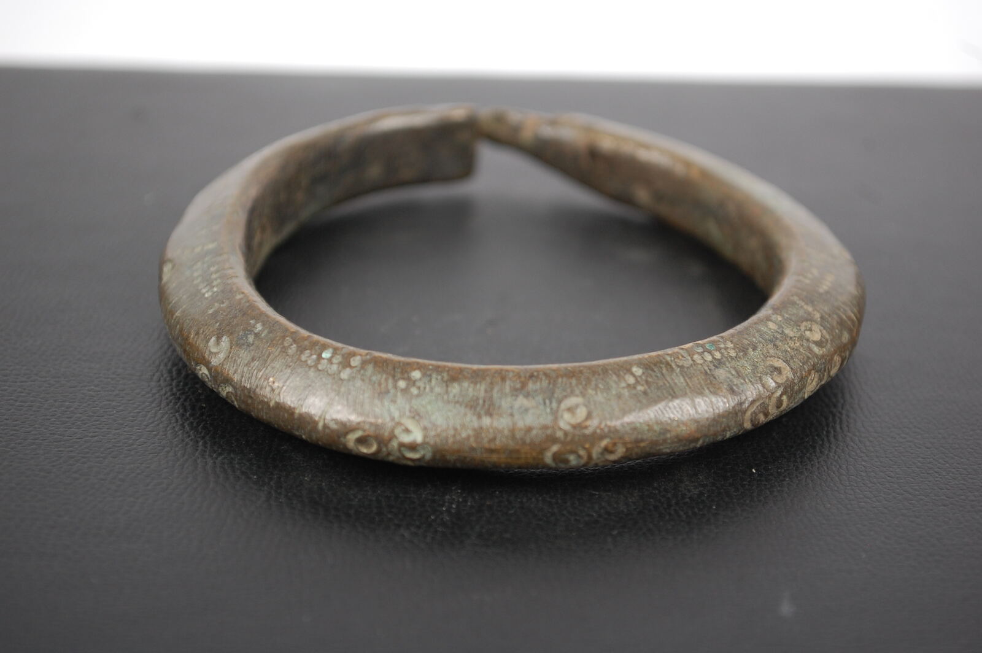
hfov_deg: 28.1
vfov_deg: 18.9
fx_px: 1962
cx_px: 491
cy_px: 326
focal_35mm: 72
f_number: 5.6
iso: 400
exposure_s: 1/125
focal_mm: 48
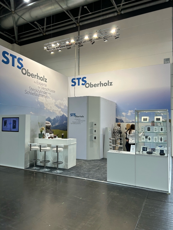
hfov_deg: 53.1
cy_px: 115
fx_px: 173
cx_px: 86
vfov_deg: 67.3
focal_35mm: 26
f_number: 1.5
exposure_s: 1/122
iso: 32
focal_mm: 5.7
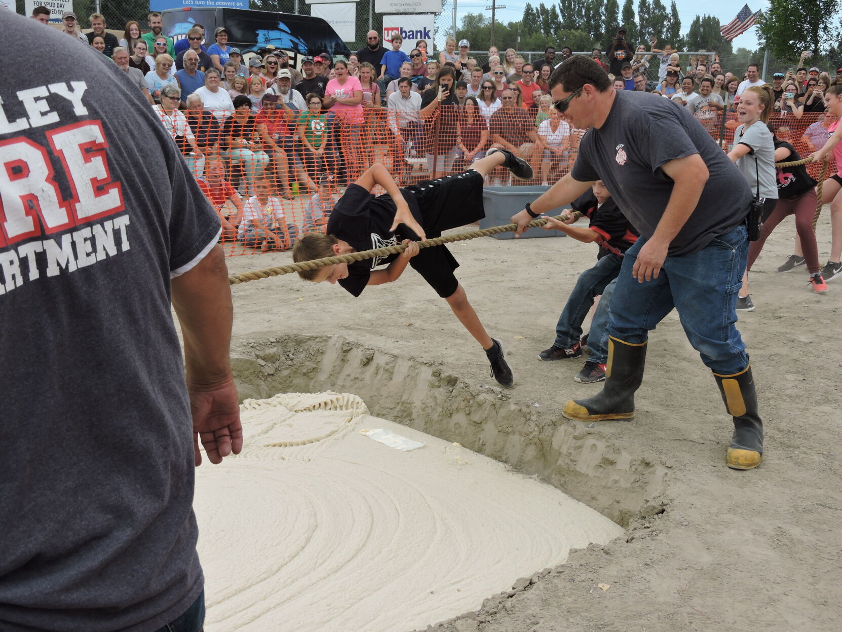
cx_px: 421
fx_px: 973
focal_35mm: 40
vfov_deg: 36.0
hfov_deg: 46.8
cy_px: 316
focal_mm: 7.2
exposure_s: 1/500
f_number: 3.8
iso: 100
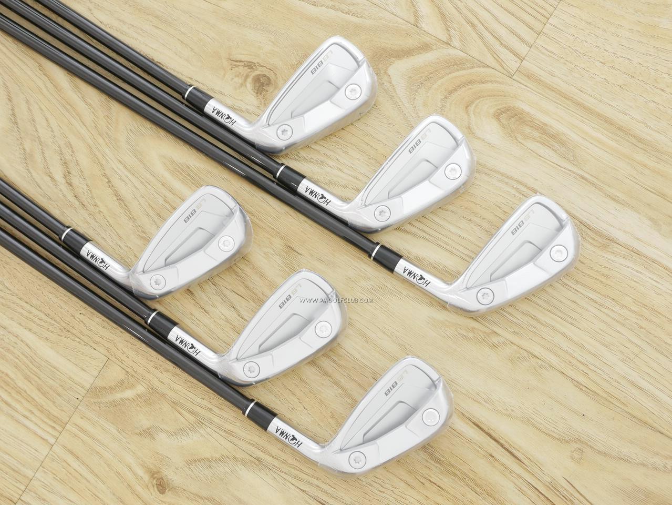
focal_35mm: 50
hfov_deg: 38.2
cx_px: 336
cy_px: 252
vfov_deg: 29.1
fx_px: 971
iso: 1600
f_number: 4.5
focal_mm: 25
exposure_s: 1/50
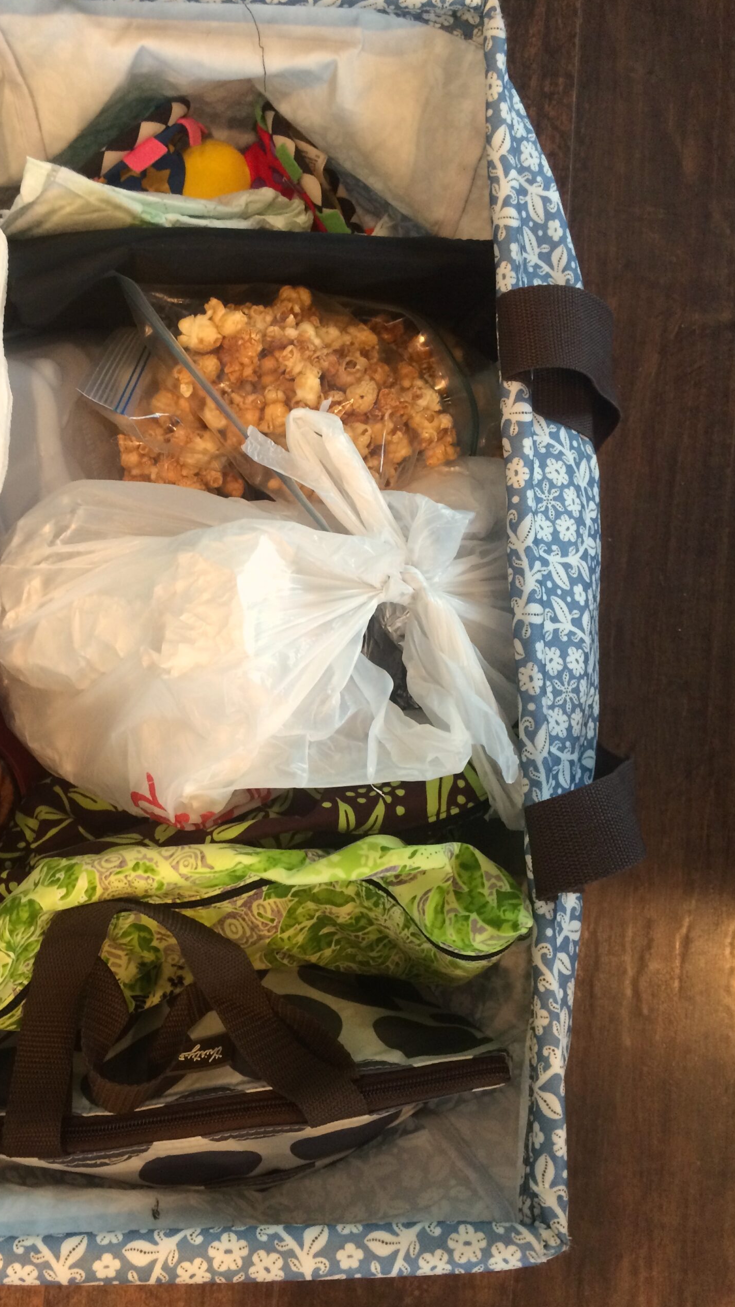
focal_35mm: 32
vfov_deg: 61.0
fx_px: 1109
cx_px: 259
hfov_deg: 36.4
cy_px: 657
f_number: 2.2
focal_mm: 4.15
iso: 160
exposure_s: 1/30
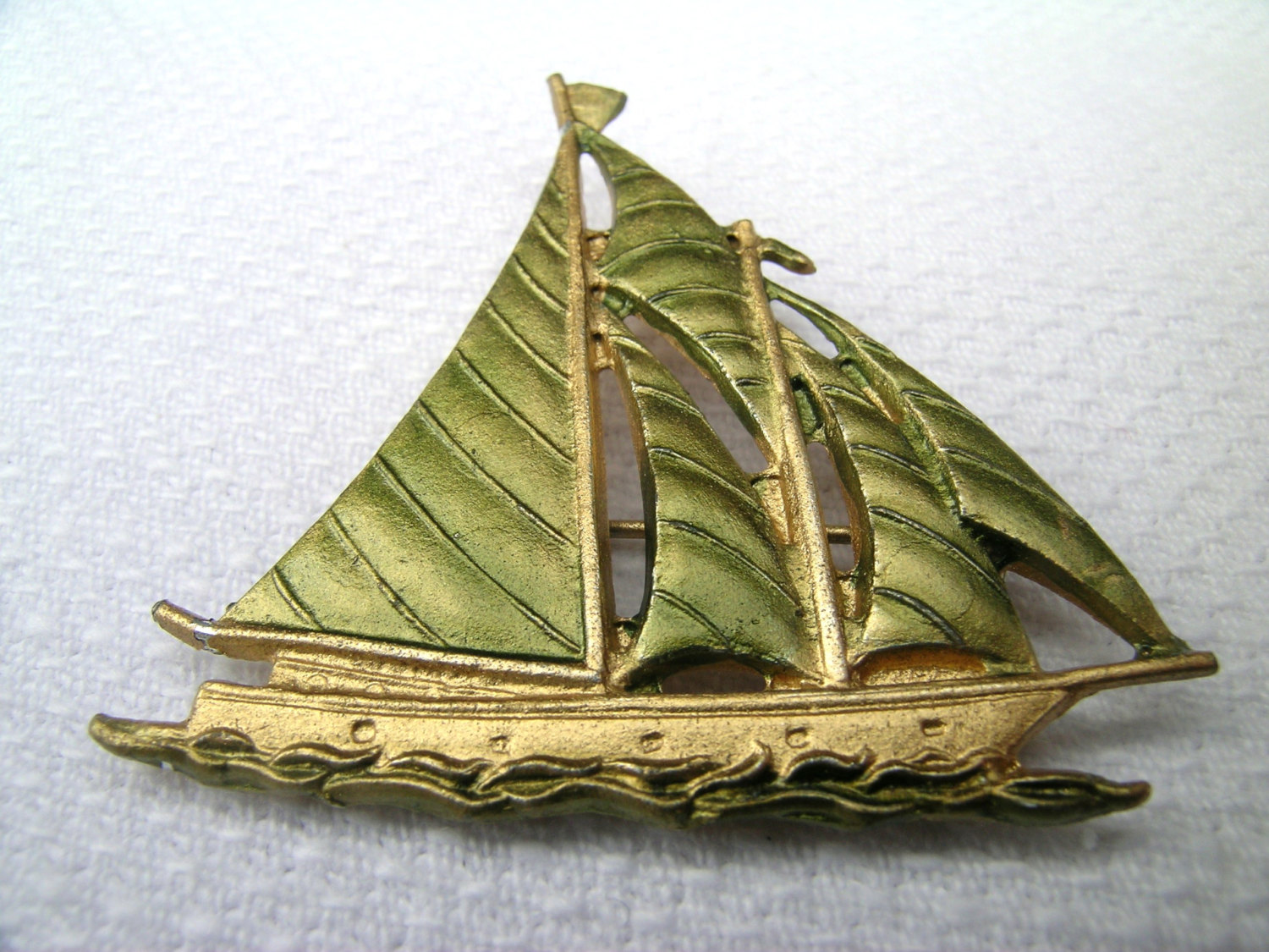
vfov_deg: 49.7
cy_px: 476
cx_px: 634
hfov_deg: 63.4
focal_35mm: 28
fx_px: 1026
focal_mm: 5.8
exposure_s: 1/202
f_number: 6.3
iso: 50
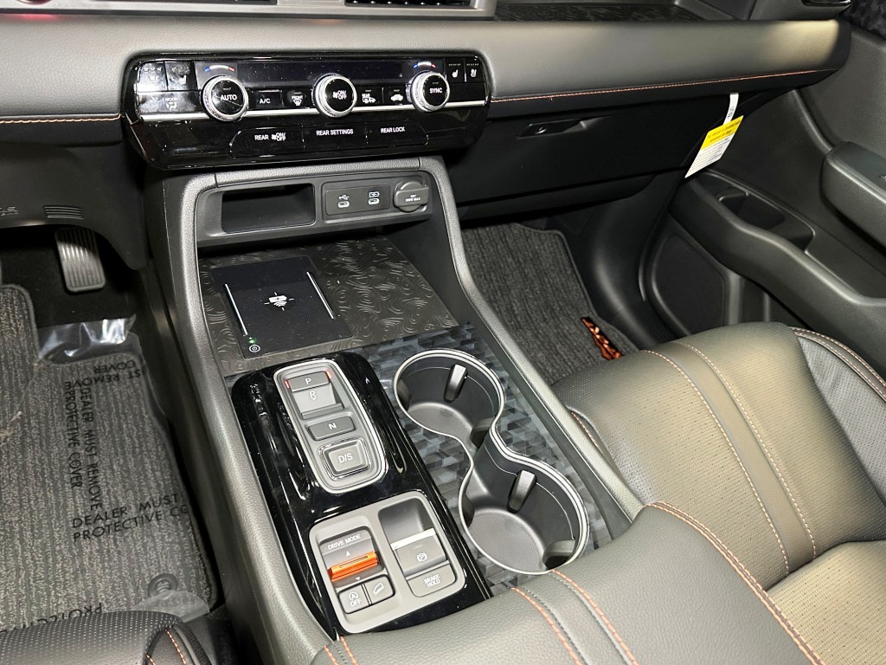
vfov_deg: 56.8
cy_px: 332
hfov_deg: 71.6
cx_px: 443
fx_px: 614
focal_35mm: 24
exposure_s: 1/30
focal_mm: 6.86
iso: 1000
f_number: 1.78
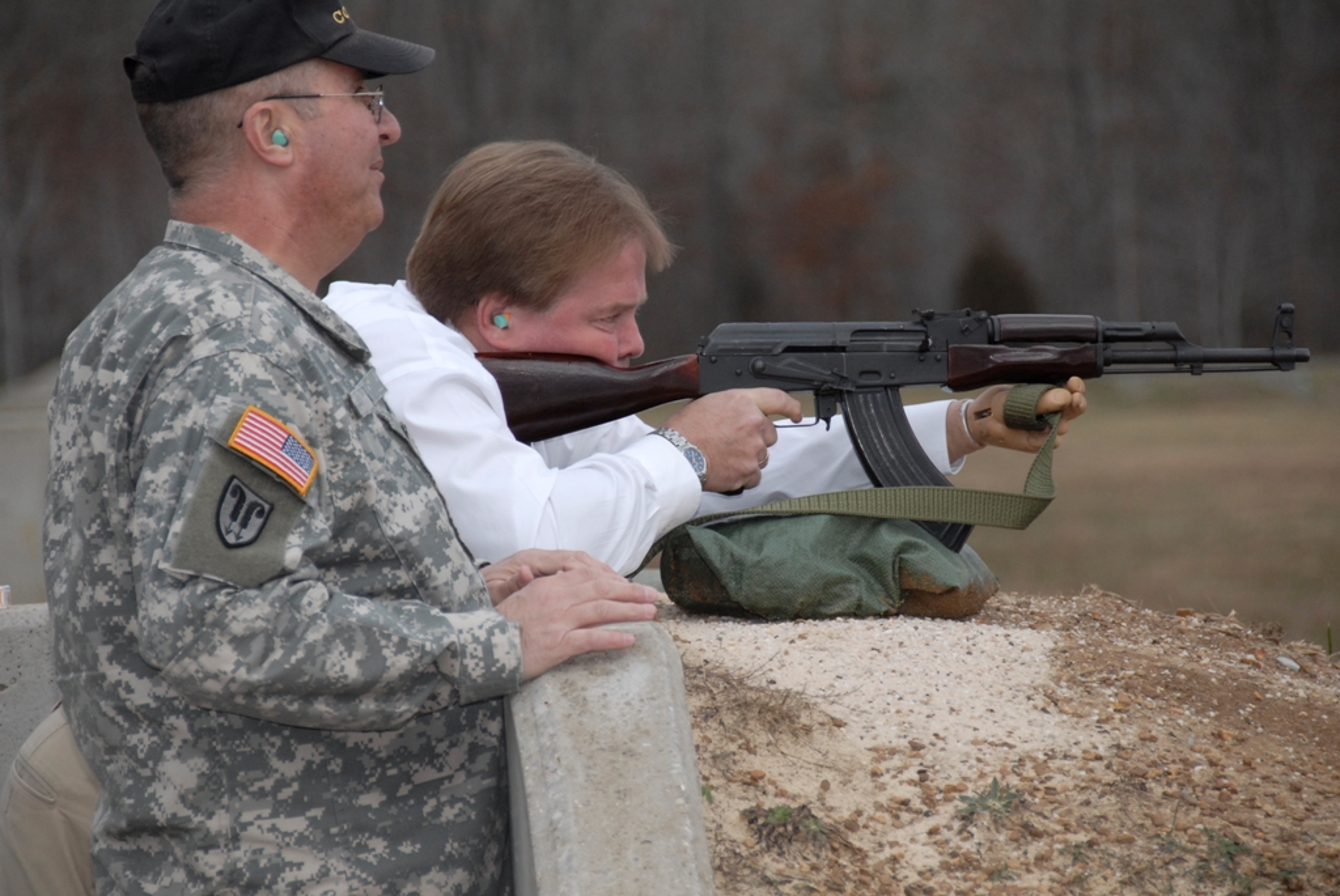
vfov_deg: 5.4
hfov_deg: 8.1
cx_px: 670
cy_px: 448
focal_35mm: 255
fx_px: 9501
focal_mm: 170
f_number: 5.6
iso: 500
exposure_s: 1/1250
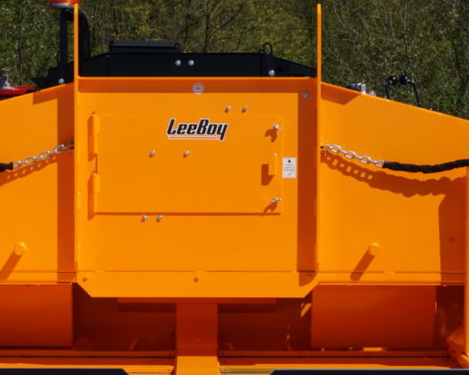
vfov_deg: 11.4
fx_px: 1879
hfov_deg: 14.2
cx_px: 170
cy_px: 292
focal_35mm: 135
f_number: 11
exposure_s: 1/320
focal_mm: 33
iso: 100
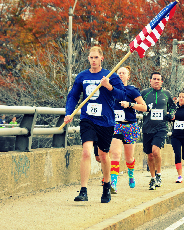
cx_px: 116
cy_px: 115
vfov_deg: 8.7
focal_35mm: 223
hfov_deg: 6.9
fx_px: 1516
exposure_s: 1/320
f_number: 5.6
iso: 400
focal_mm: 105
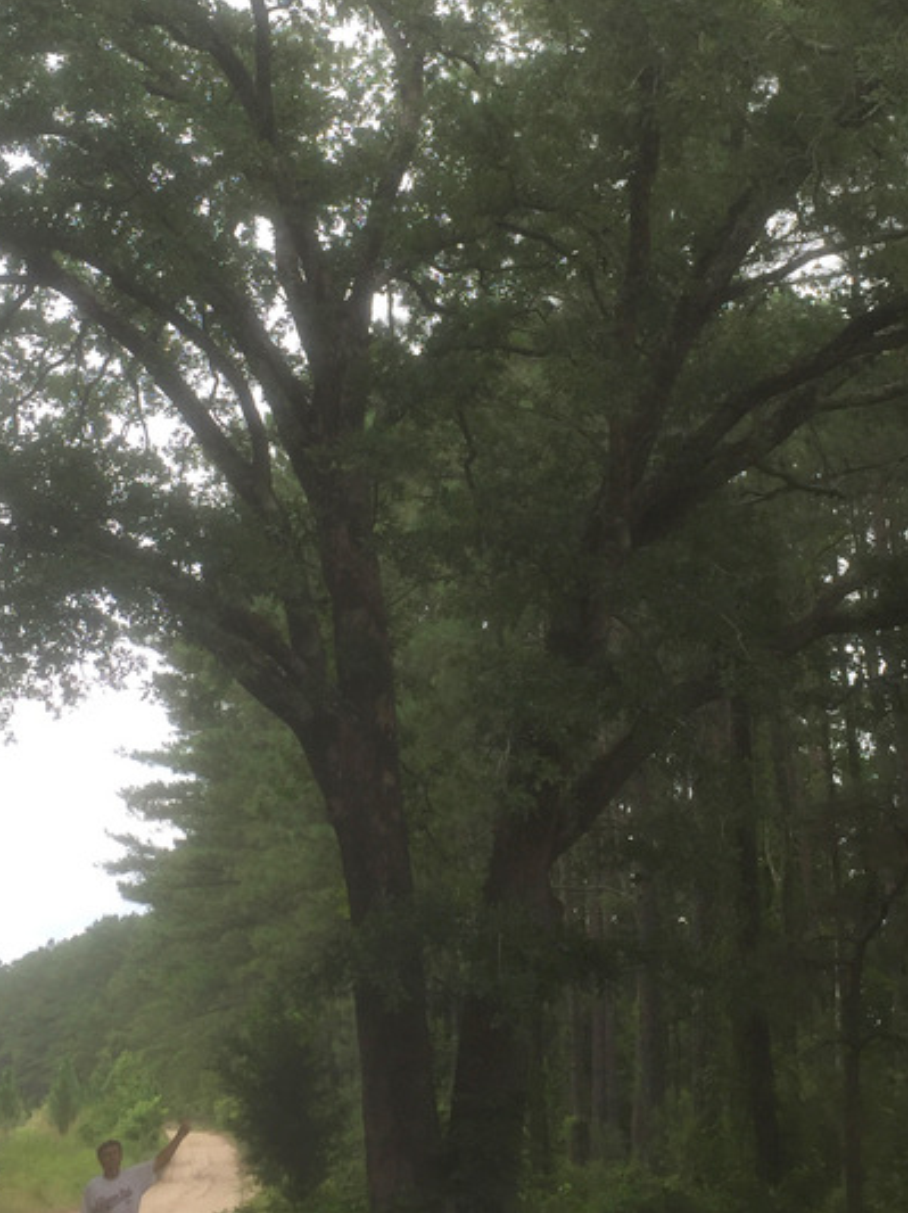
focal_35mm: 49
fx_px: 1716
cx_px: 427
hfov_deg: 29.6
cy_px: 419
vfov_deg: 38.6
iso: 32
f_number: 2.2
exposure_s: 1/439
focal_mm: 4.15
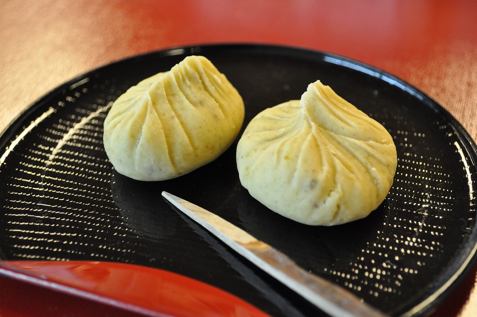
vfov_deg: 23.7
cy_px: 158
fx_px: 754
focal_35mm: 57
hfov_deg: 35.1
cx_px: 238
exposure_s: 1/30
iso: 1250
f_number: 5
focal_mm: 38
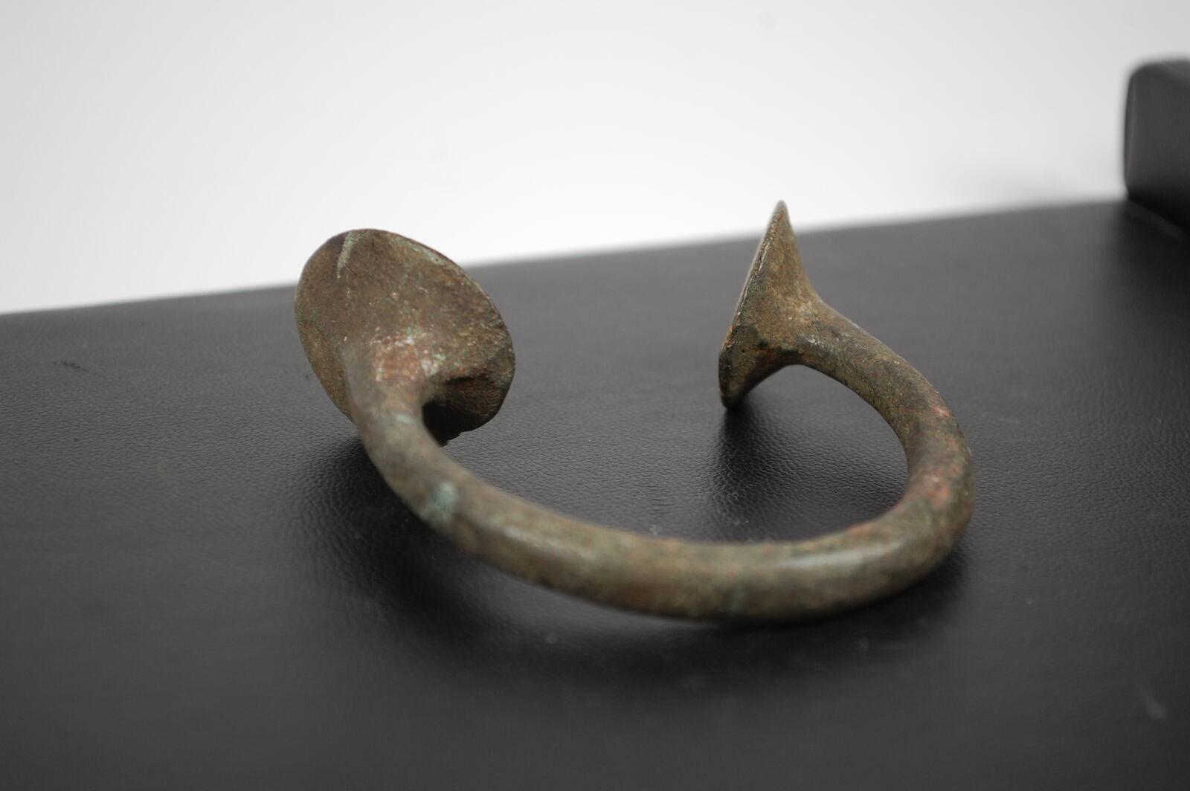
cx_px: 595
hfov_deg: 24.6
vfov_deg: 16.5
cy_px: 396
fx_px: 2725
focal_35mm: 82
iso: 280
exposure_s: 1/125
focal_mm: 55
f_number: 5.6
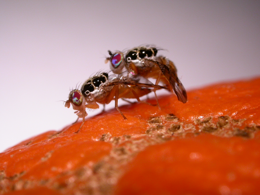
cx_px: 130
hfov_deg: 19.4
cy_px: 98
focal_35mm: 101
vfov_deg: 14.6
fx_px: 759
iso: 100
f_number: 8
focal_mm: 20.9
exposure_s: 1/60
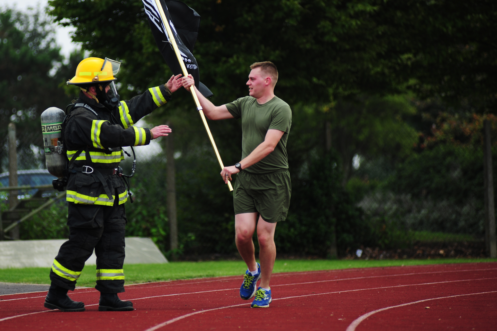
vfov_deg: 7.4
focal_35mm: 185
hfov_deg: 11.1
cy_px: 166
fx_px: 2554
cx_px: 248
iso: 125
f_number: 2.8
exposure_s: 1/1000
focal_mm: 185
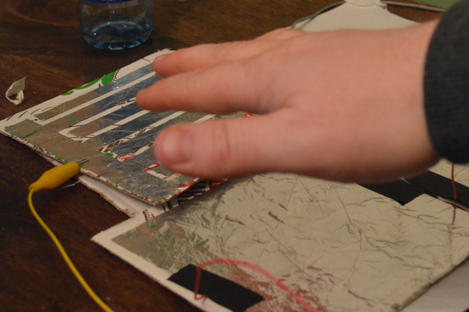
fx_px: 1080
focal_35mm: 83
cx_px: 285
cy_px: 147
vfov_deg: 16.4
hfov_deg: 24.4
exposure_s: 1/30
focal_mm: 36
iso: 3200
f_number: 5.6
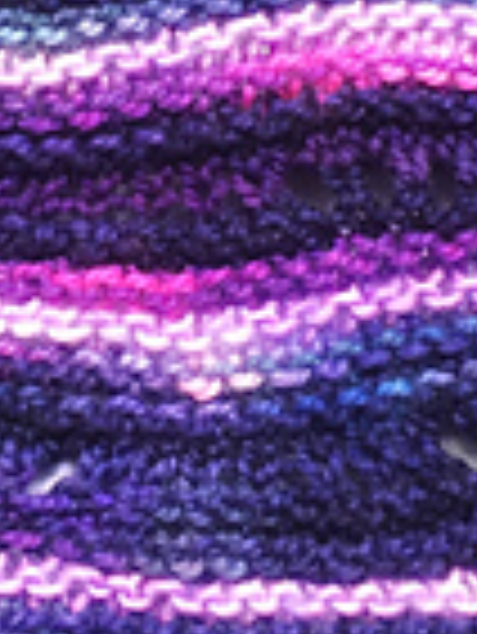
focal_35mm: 103
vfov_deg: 18.5
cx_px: 70
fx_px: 1890
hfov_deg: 14.3
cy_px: -27
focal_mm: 4.15
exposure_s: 1/30
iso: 125
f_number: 2.2
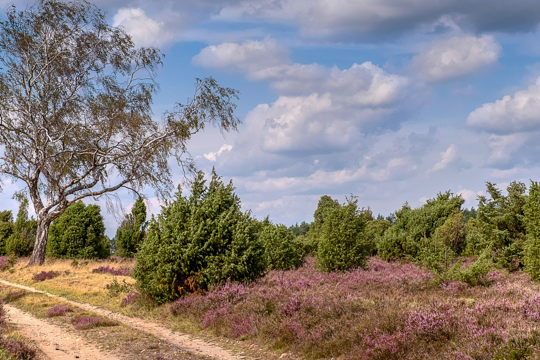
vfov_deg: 15.7
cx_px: 252
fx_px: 1305
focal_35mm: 87
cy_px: 214
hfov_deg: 23.4
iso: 200
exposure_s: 1/120
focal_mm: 46.3
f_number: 16
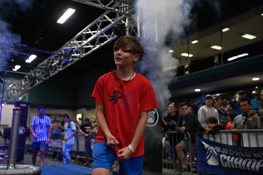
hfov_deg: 48.5
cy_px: 88
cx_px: 132
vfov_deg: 33.4
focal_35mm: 40
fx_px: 292
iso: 5000
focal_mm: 40
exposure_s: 1/500
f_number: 3.2
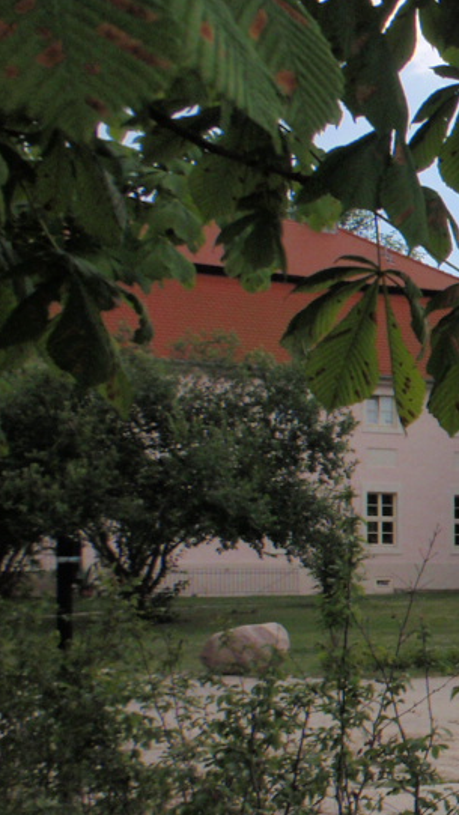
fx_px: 1557
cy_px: 526
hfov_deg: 14.0
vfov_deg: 29.2
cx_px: 929
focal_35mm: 72
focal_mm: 5
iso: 64
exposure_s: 1/160
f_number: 8
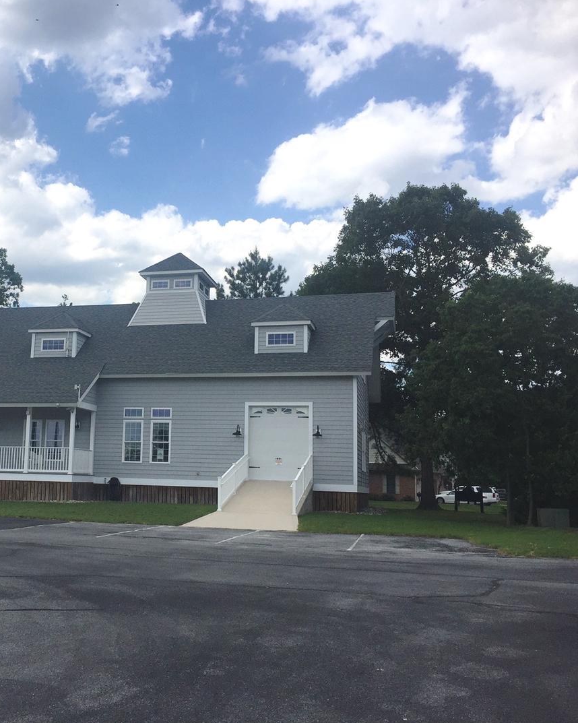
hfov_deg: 38.0
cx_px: 136
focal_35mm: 38
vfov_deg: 47.9
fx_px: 813
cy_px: 362
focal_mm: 4.15
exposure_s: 1/2198
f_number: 2.2
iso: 32
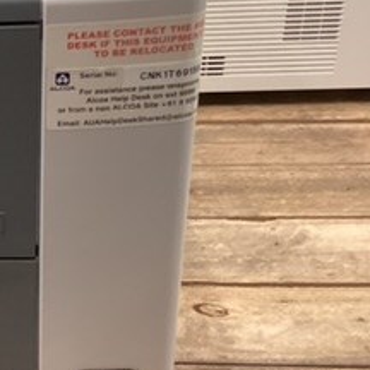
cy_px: 176
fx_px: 980
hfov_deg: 19.2
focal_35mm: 81
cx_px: -151
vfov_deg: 21.4
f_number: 2.4
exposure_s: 1/50
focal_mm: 3.3
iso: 160
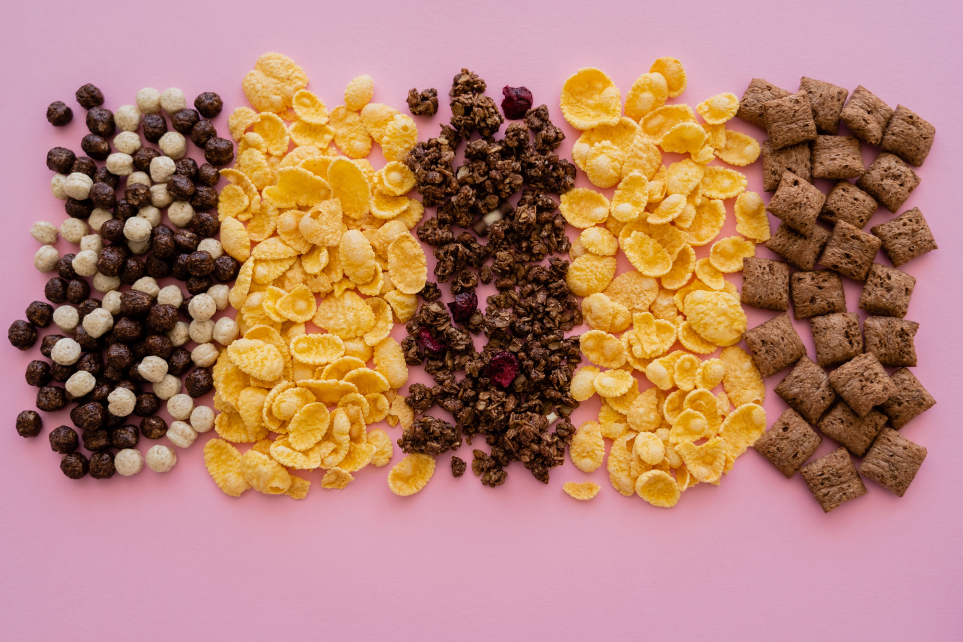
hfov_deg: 46.4
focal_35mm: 42
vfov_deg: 31.9
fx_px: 1123
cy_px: 321
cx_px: 482
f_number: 4
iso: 400
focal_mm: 42
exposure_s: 1/125
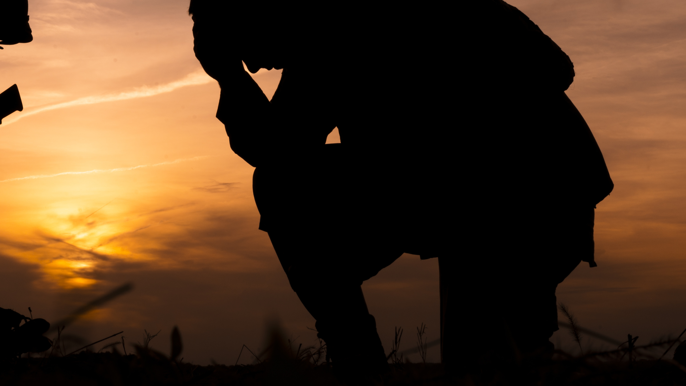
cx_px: 231
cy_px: 175
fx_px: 1255
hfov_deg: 30.4
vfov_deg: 17.5
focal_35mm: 69
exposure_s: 1/60
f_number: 22
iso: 50
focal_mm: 48
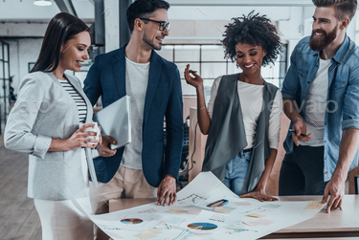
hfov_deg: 36.1
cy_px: 151
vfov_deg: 24.6
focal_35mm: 55
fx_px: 549
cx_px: 148
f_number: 2.8
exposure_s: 1/80
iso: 640
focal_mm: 35
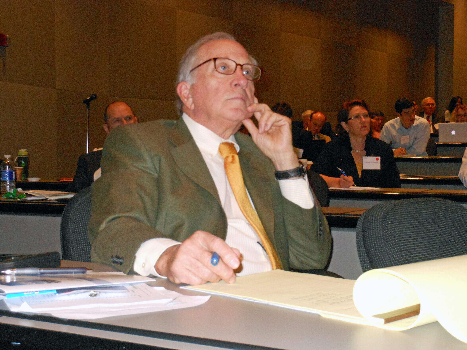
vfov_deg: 27.0
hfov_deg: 35.5
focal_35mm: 54
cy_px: 175
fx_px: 729
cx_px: 234
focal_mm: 9.6
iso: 500
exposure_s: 1/30
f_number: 4.9
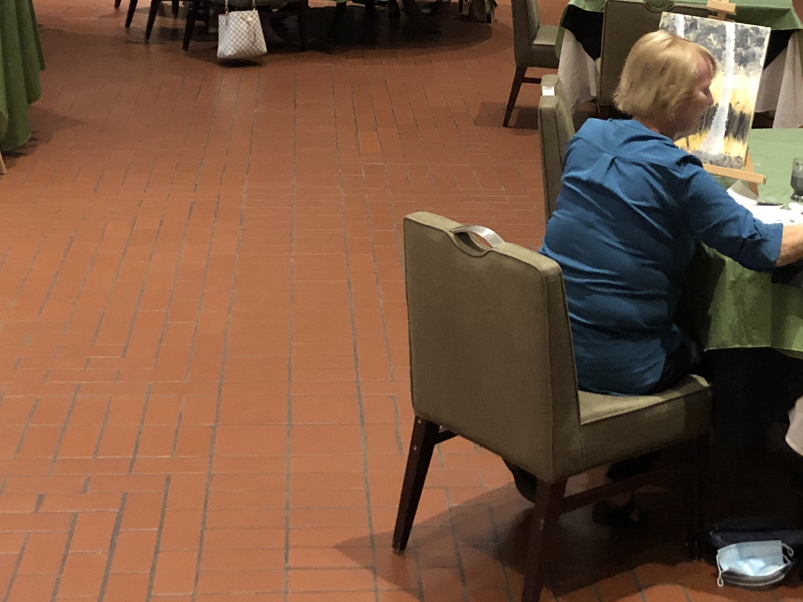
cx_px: 532
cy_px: -10
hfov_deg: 28.0
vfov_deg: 20.6
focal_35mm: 69
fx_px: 1601
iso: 125
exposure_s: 1/4
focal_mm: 3.99
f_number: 1.8
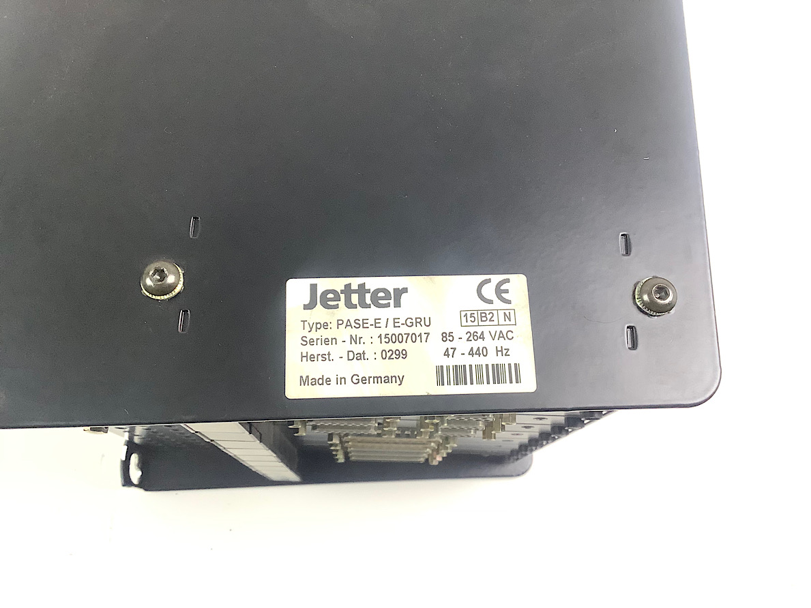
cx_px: 406
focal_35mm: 31
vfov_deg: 45.4
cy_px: 304
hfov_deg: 58.3
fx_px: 726
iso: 80
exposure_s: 1/100
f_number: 2.4
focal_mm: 3.3
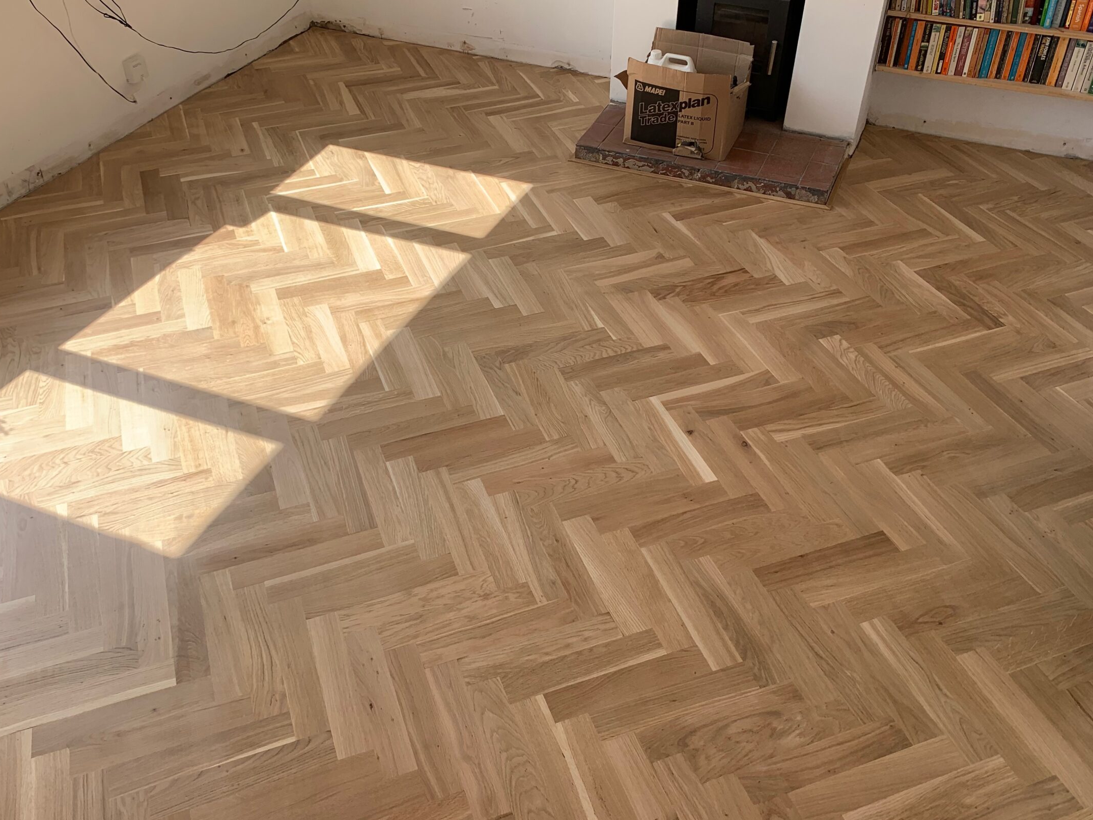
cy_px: 375
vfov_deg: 45.4
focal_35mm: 31
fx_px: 979
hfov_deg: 58.3
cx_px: 515
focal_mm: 4.25
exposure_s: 1/608
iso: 25
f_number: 1.8
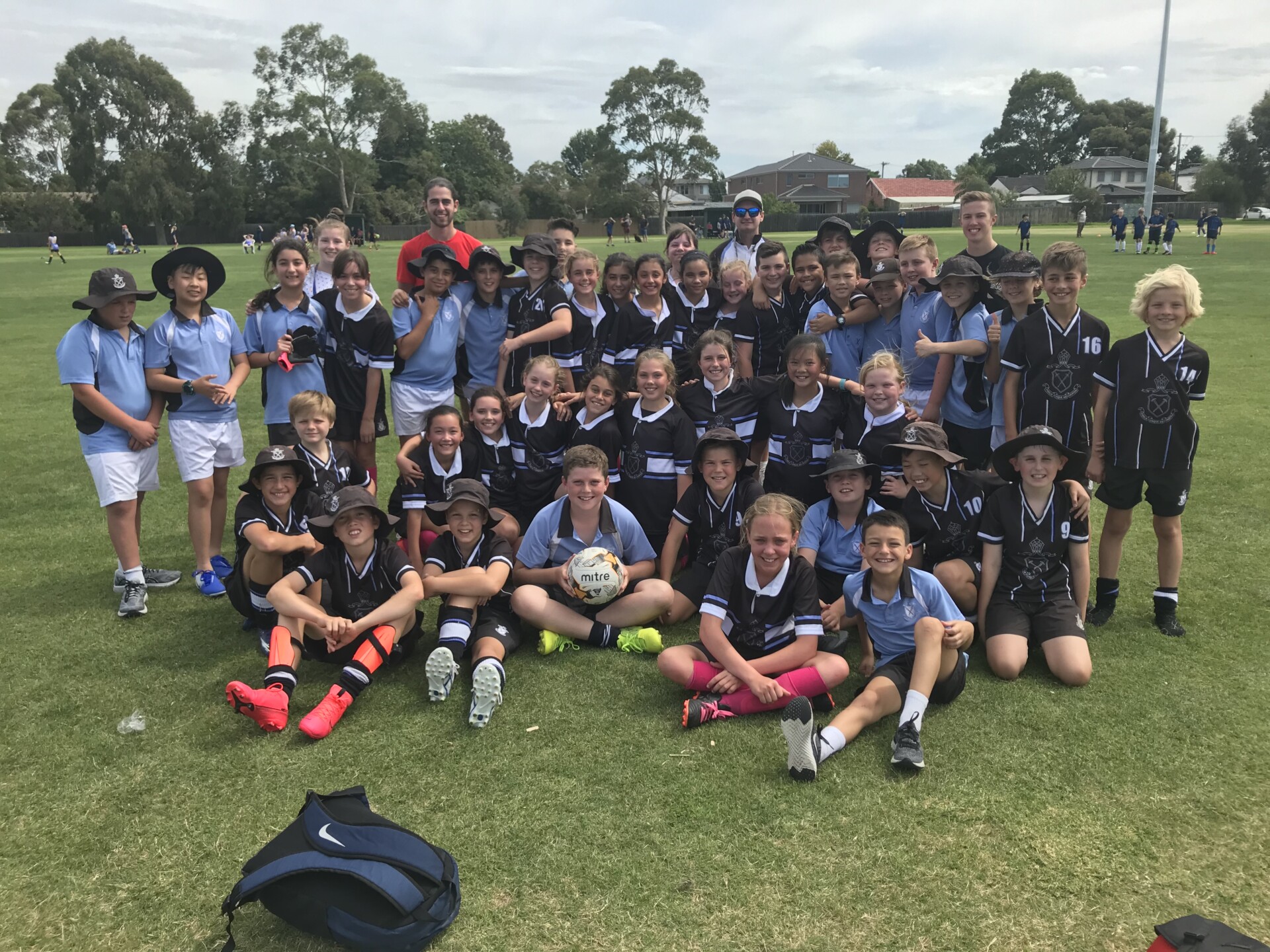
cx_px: 635
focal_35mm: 28
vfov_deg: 49.7
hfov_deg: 63.4
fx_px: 1027
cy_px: 476
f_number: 1.8
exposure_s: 1/1244
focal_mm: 3.99
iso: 20
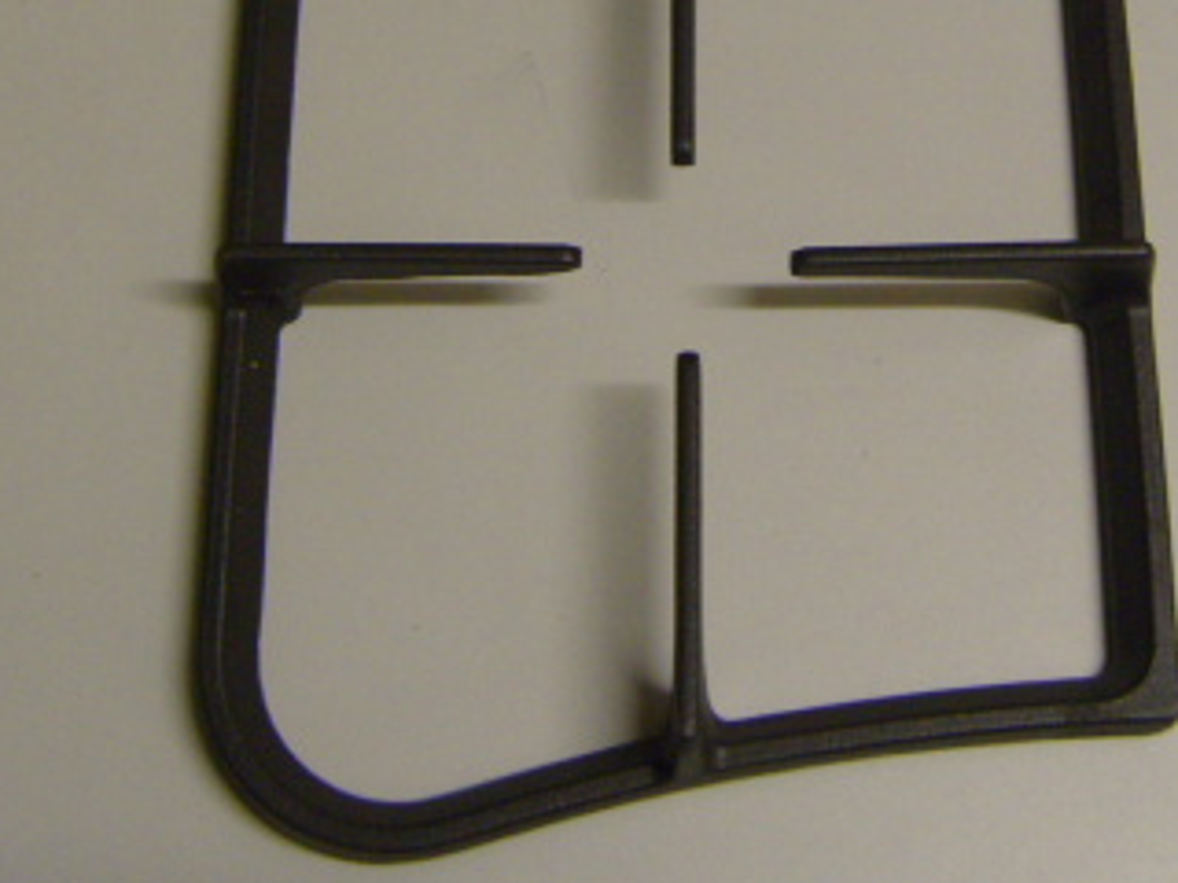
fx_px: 2382
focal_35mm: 70
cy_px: 22
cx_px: 696
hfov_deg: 27.7
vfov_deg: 20.4
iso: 200
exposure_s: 1/30
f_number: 2.8
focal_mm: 7.4
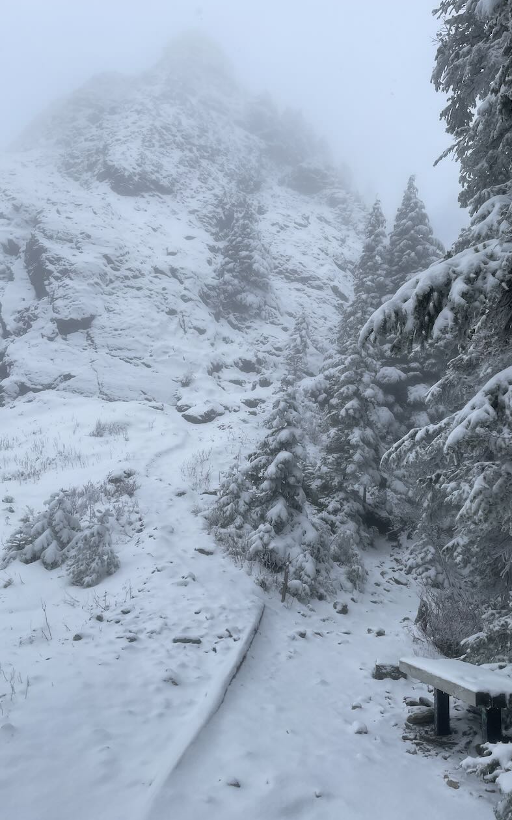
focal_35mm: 28
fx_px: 625
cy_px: 411
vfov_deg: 66.5
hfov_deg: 44.5
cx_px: 281
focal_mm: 4.2
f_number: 1.6
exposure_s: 1/2174
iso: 32
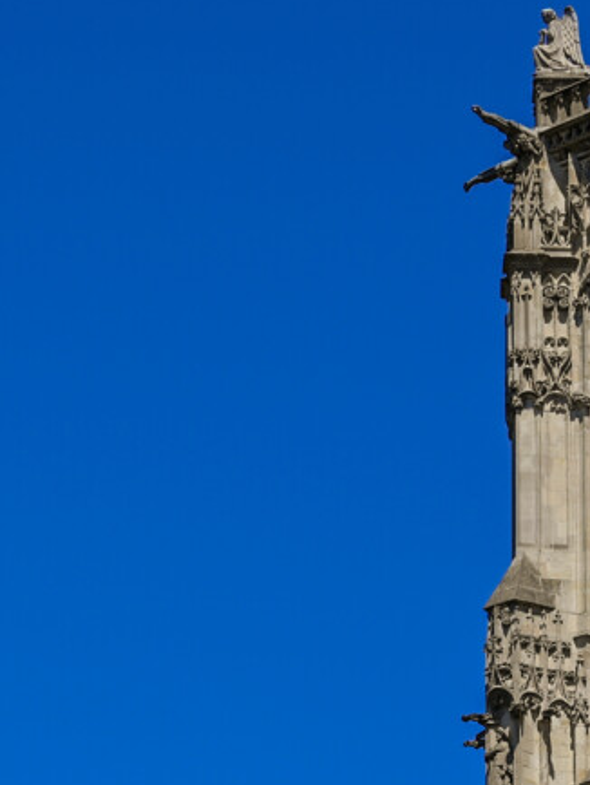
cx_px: 261
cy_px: 610
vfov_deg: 11.6
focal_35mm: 170
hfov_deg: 8.7
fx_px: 3860
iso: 100
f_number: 8
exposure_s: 1/500
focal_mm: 43
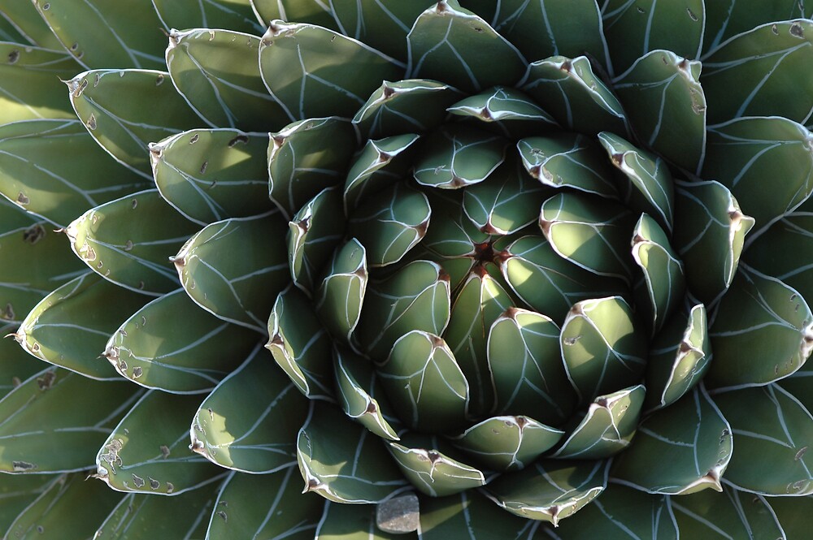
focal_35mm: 105
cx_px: 406
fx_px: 2369
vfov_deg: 13.0
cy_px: 270
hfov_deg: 19.5
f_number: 5
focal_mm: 70
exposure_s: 1/80
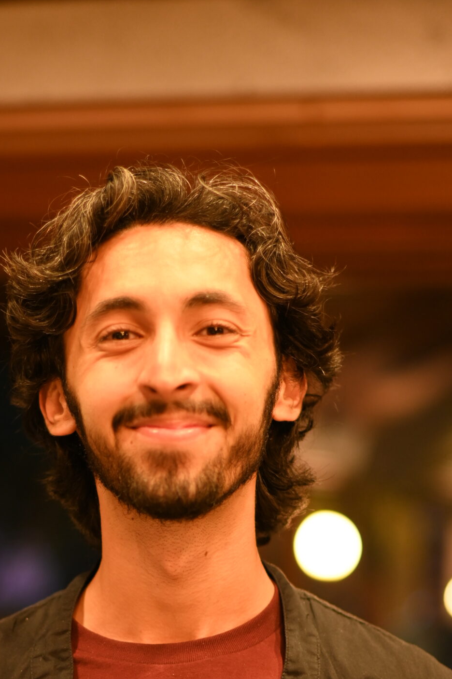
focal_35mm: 91
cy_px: 566
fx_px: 1716
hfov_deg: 15.0
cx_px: 122
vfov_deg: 22.0
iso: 640
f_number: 1.4
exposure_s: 1/80
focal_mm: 50
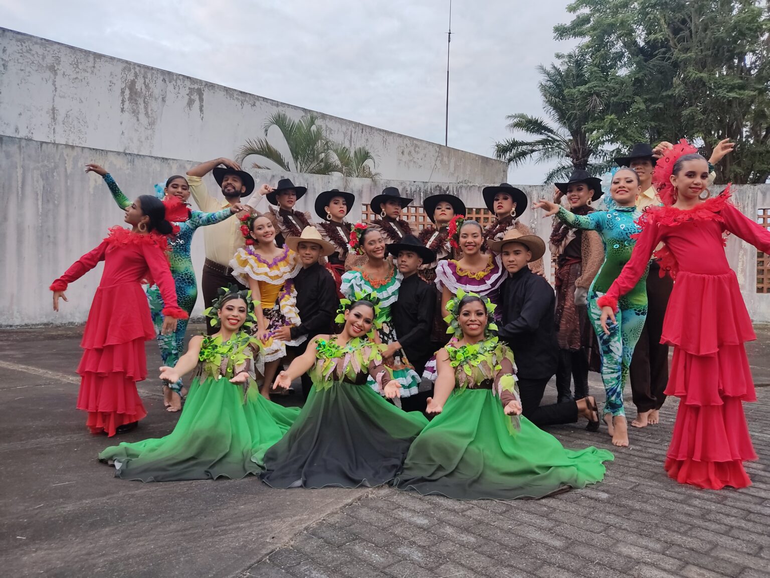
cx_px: 385
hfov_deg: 67.3
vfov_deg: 53.1
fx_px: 578
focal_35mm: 26
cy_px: 289
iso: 129
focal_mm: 4.74
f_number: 1.79
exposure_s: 1/33
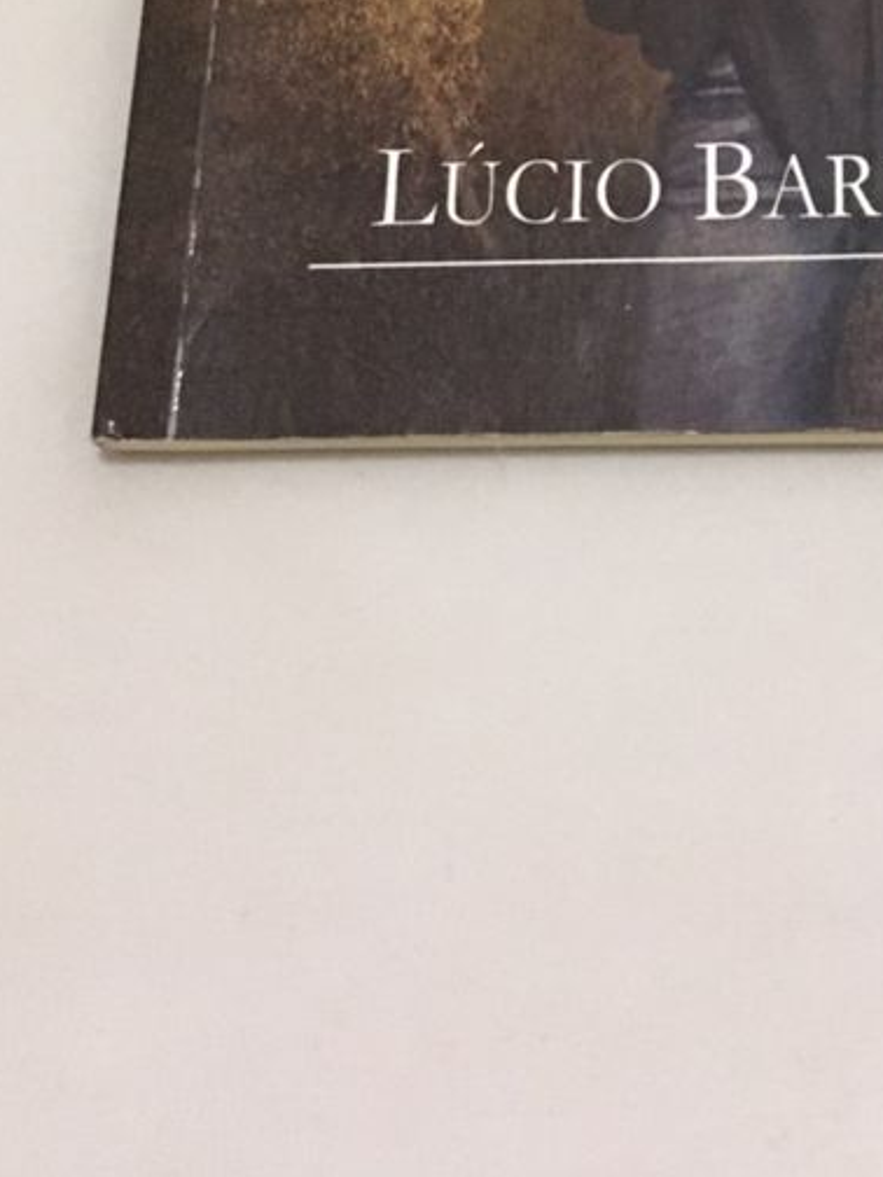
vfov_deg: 25.6
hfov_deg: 20.7
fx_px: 2347
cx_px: 848
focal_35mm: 69
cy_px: -182
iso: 320
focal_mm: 4.15
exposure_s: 1/15
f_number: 2.2
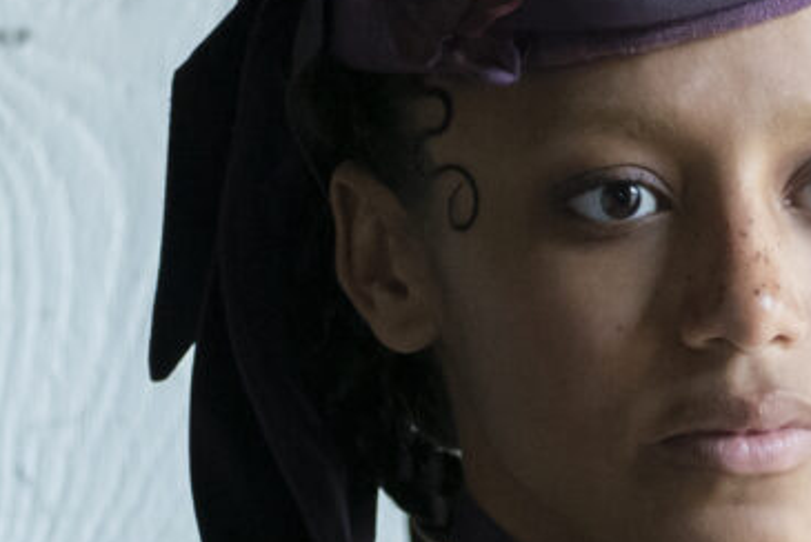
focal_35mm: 799
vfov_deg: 1.7
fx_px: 18013
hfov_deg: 2.6
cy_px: 1259
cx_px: -251
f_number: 2.8
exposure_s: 1/200
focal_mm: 114
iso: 2000
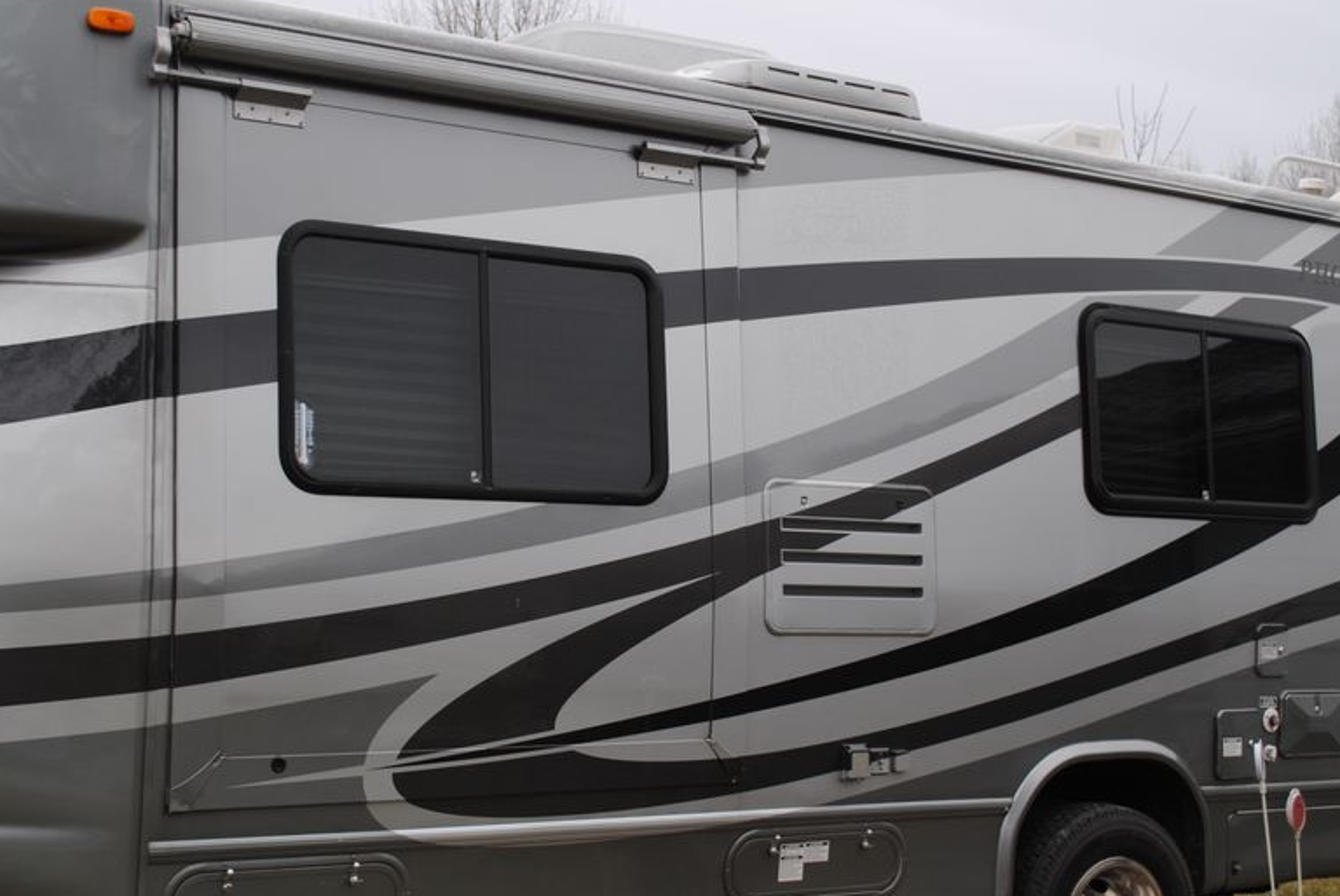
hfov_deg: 33.4
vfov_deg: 22.7
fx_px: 2236
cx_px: 632
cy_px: 438
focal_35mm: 60
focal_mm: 30
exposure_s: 1/125
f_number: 5.6
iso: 125
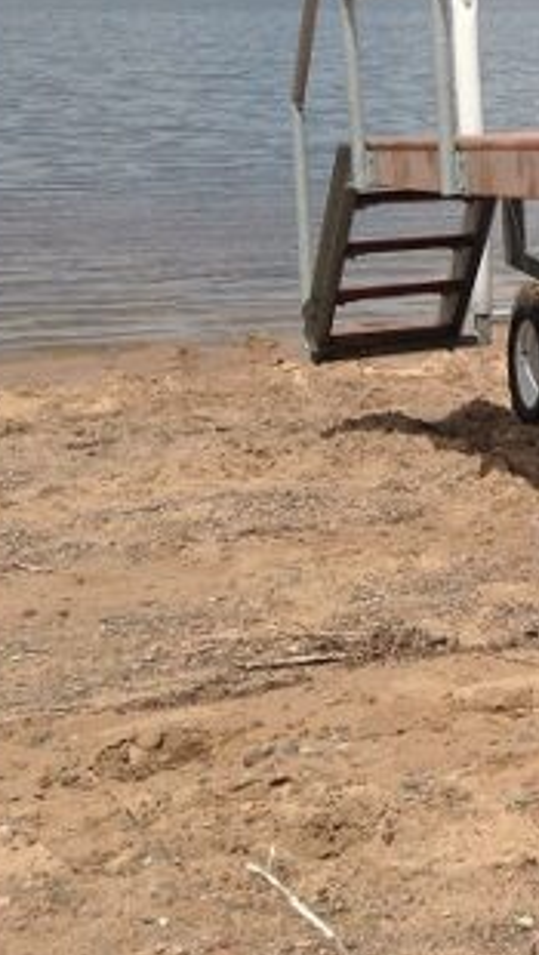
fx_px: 2255
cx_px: 1137
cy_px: 176
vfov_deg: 23.5
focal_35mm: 89
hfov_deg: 11.9
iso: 50
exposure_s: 1/2584
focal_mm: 4.12
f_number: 2.4
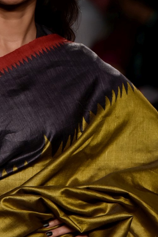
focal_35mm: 440
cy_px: 122
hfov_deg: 3.1
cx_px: -12
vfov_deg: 4.7
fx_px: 2896
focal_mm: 165
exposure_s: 1/320
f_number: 5.6
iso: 1000
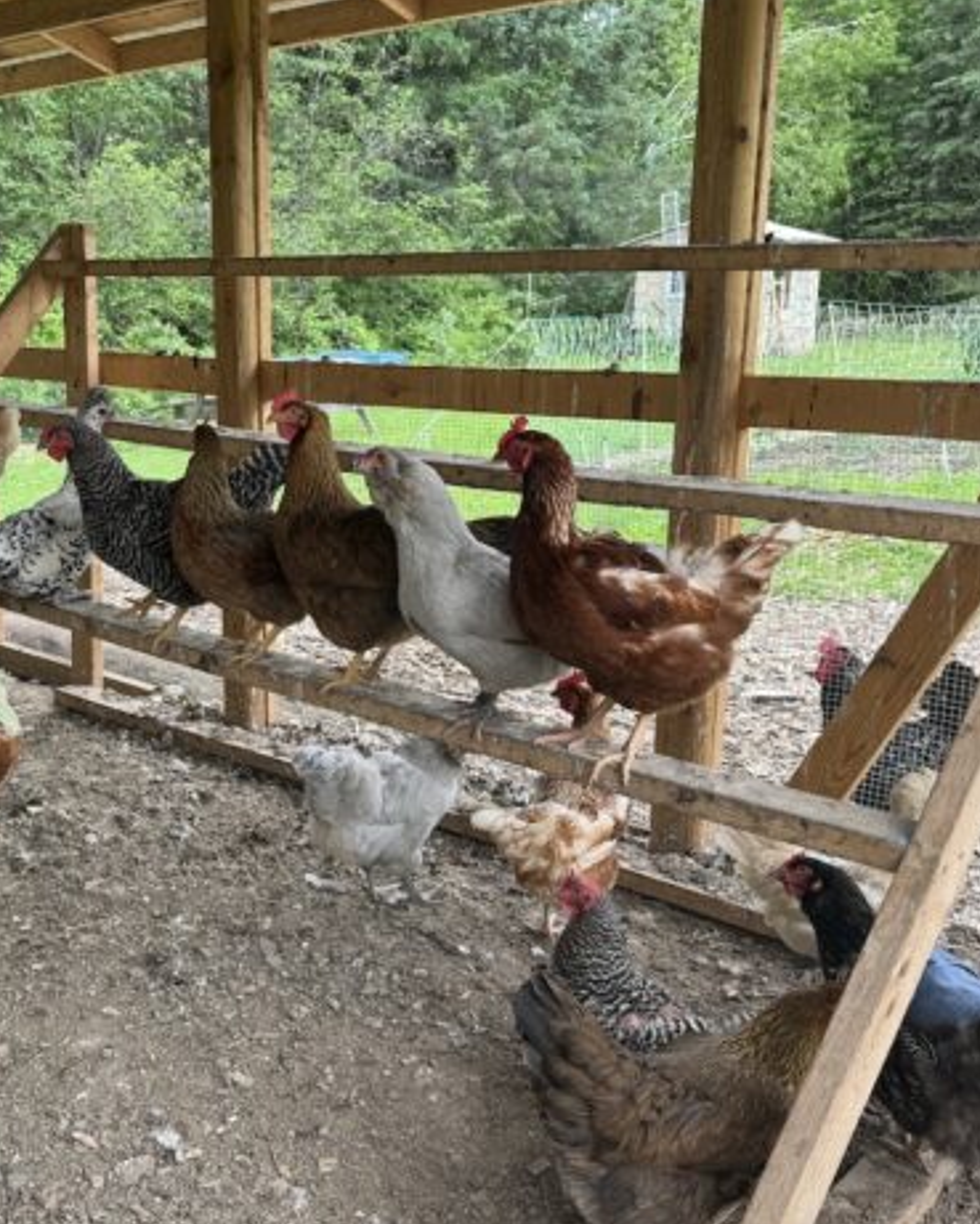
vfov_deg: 46.8
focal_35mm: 39
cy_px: 653
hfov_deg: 37.5
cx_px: 274
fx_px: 1413
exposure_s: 1/159
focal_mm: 6.76
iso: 64
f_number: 1.78
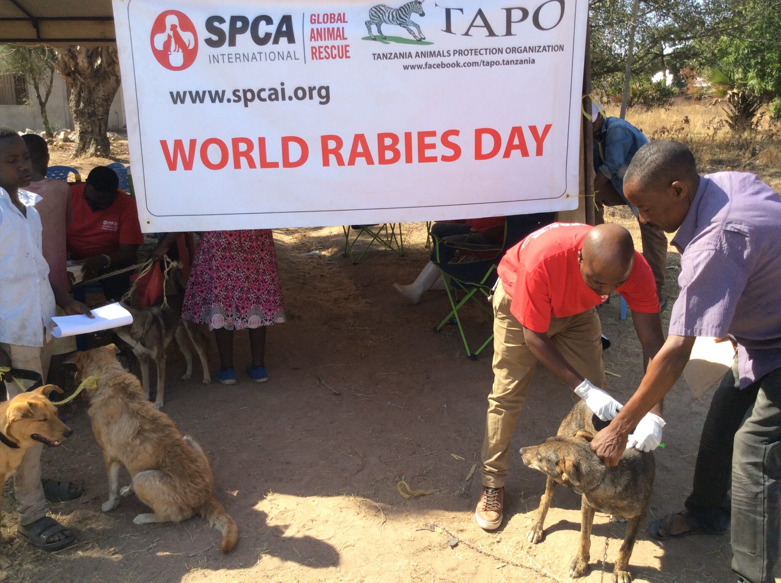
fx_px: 721
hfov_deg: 56.9
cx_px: 390
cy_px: 292
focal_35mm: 32
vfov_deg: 44.1
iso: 32
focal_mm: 3.3
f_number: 2.4
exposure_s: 1/596
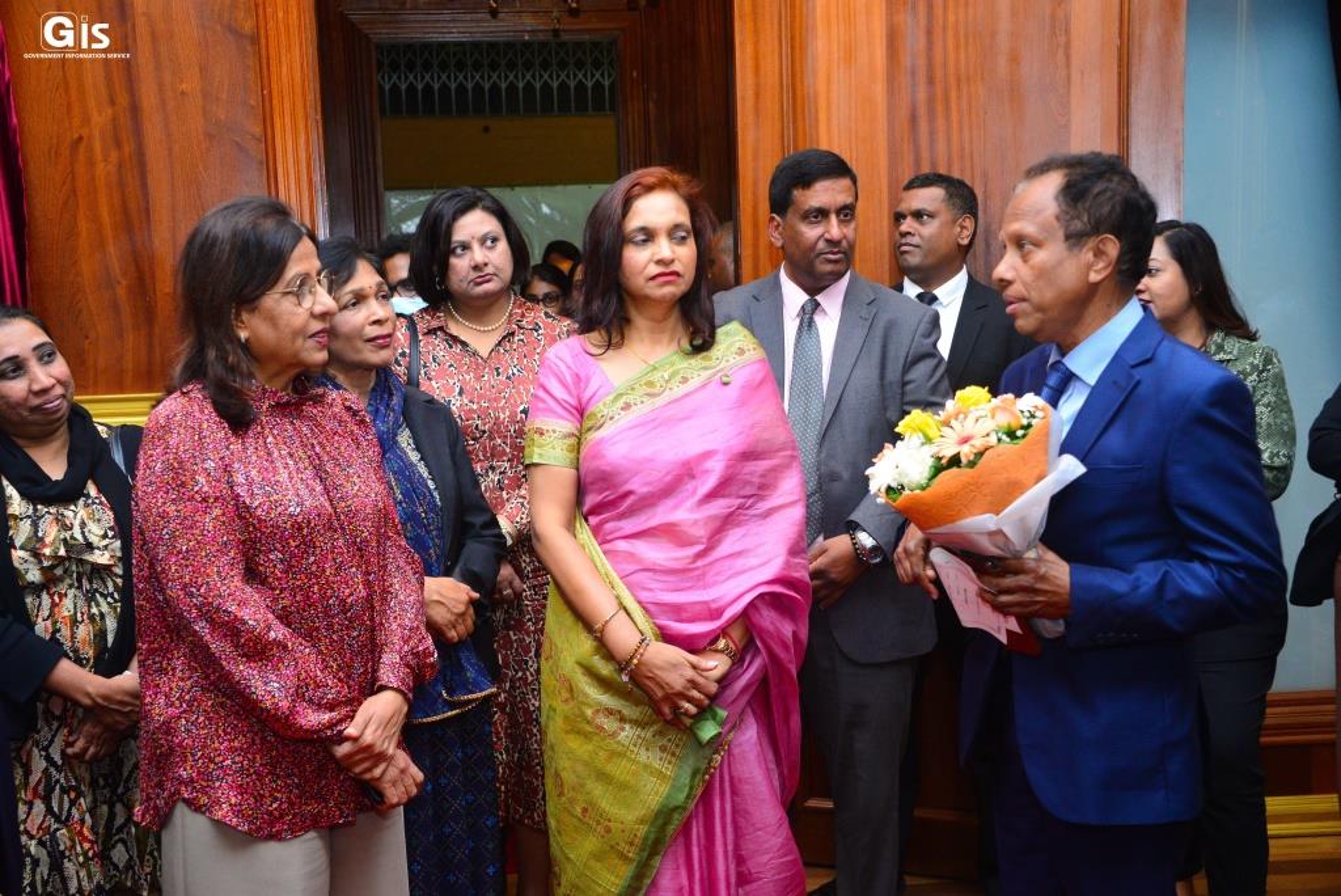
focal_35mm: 42
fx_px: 1565
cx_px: 670
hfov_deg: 46.4
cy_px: 448
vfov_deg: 31.9
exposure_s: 1/200
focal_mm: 42
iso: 3200
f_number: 5.6
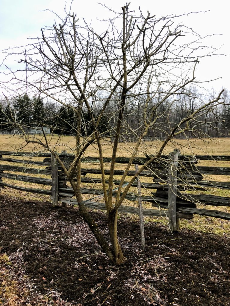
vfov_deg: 63.4
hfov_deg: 49.7
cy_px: 153
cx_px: 115
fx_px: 248
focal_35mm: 28
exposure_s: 1/30
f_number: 1.8
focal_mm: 3.99
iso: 32
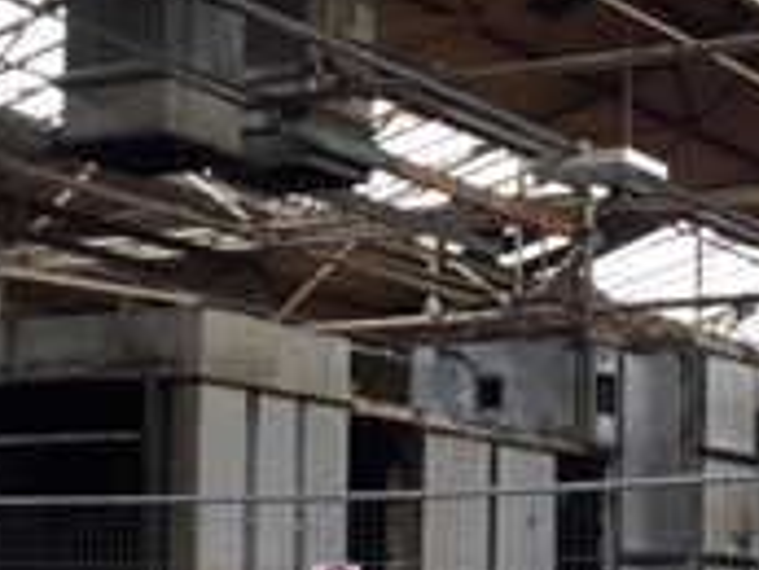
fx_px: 2348
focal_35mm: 107
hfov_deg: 18.3
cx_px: 526
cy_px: 531
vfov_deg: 13.7
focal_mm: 4.15
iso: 25
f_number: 2.2
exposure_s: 1/33
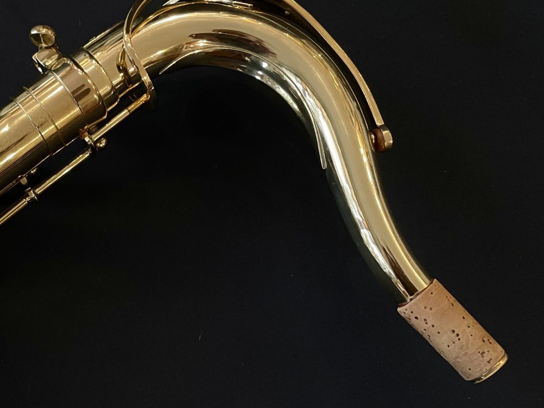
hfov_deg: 37.7
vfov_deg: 30.8
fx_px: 739
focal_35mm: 47
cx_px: 53
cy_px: 255
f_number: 1.6
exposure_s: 1/50
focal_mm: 4.2
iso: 320
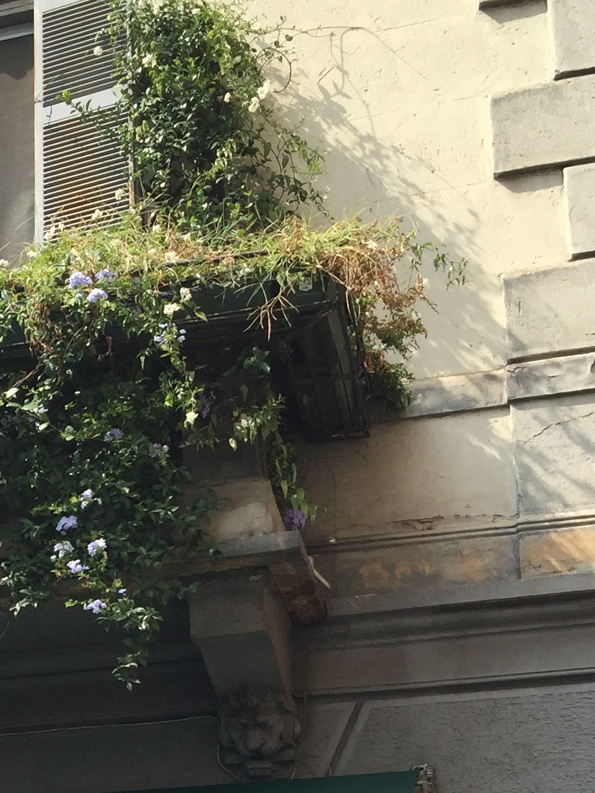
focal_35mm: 76
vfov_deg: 24.5
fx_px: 1741
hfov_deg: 18.7
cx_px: -57
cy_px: 792
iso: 32
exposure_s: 1/989
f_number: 2.2
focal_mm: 4.15
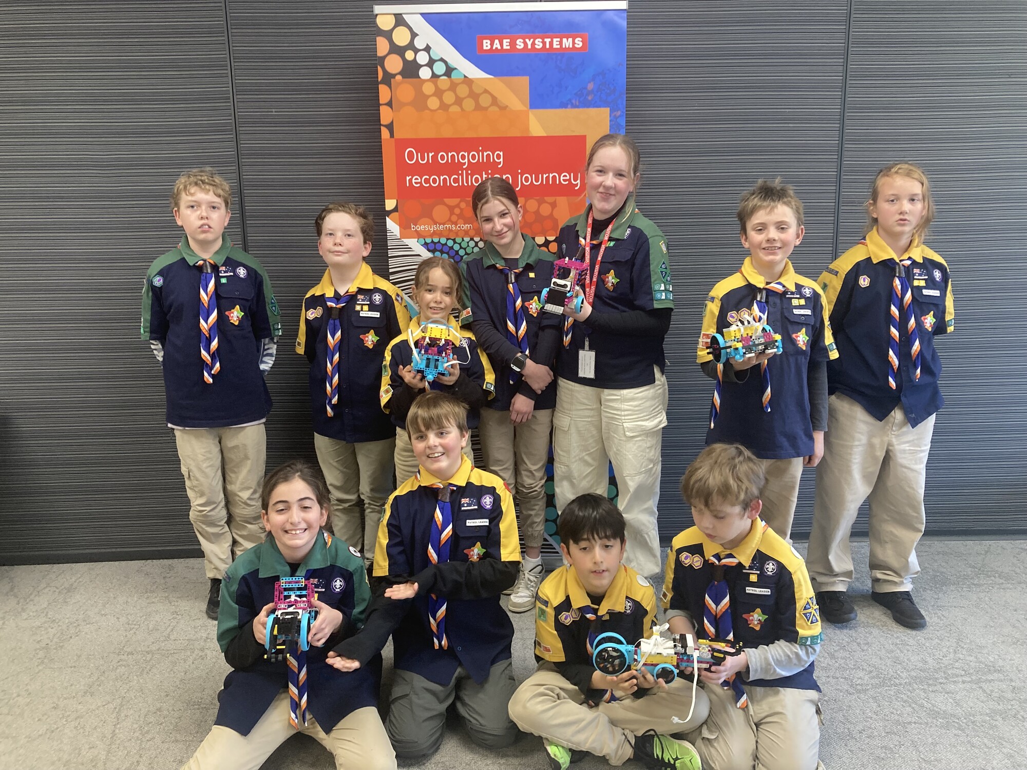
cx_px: 514
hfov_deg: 63.4
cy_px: 385
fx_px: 831
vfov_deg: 49.7
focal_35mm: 28
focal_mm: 3.99
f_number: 1.8
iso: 125
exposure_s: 1/50
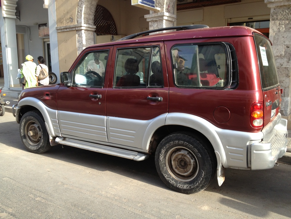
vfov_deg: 40.7
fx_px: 294
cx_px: 146
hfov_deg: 52.6
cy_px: 110
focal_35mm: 35
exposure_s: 1/298
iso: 50
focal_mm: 4.28
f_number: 2.4
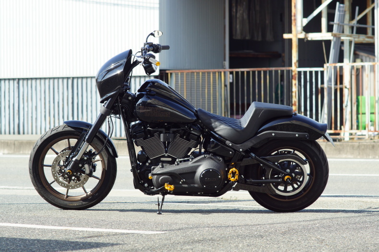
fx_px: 1342
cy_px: 126
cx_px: 190
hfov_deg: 16.1
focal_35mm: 128
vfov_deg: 10.7
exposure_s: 1/320
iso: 100
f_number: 5.6
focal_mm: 85
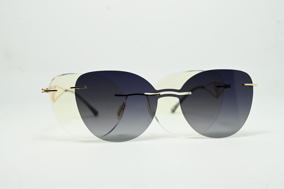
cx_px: 142
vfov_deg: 30.5
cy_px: 94
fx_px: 347
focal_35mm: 44
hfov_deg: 44.5
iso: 100
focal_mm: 44
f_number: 8
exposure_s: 1/30
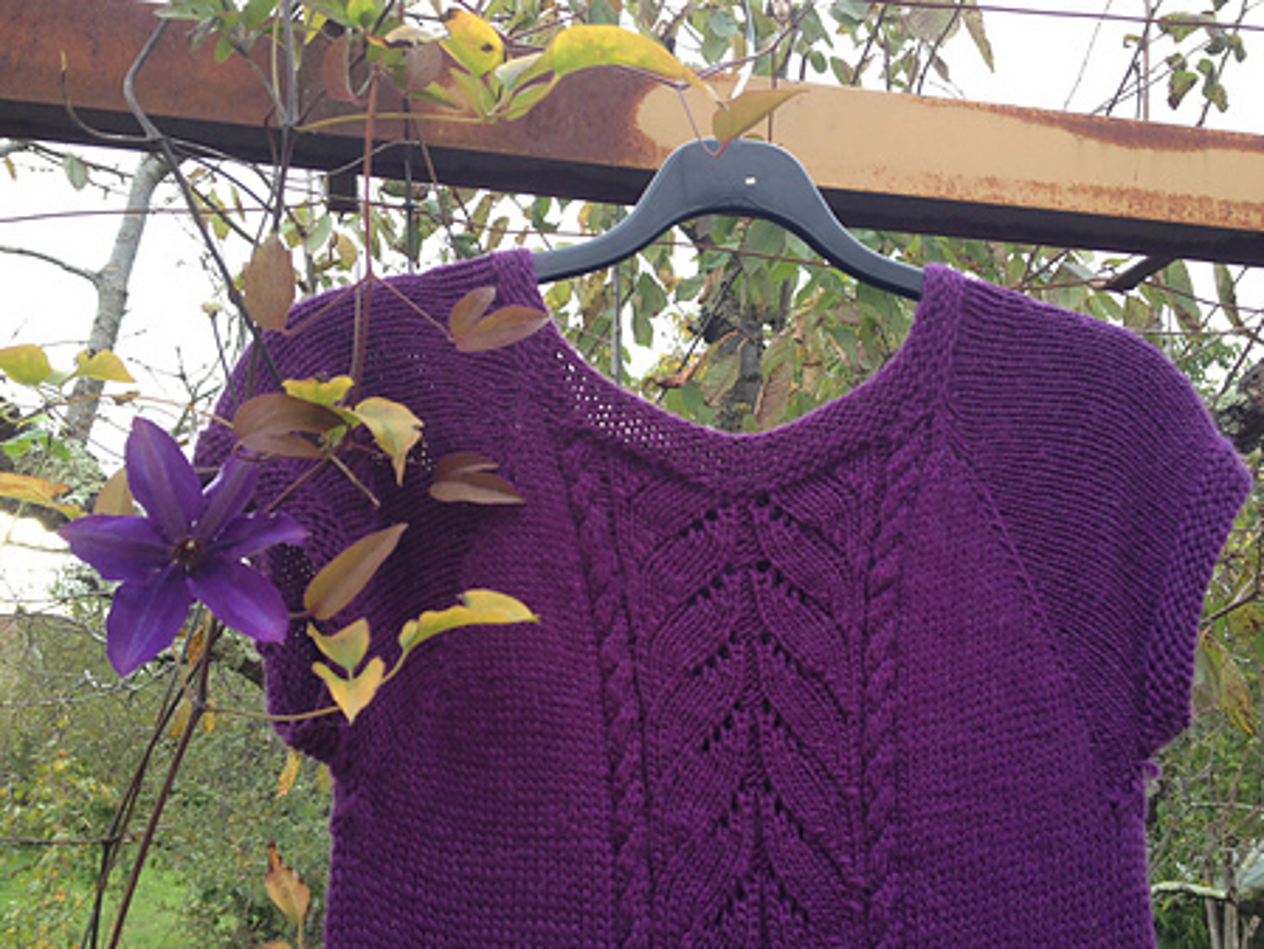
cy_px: 500
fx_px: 1424
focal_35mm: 39
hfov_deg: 47.8
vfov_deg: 36.8
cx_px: 642
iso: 50
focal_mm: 4.28
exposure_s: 1/139
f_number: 2.4
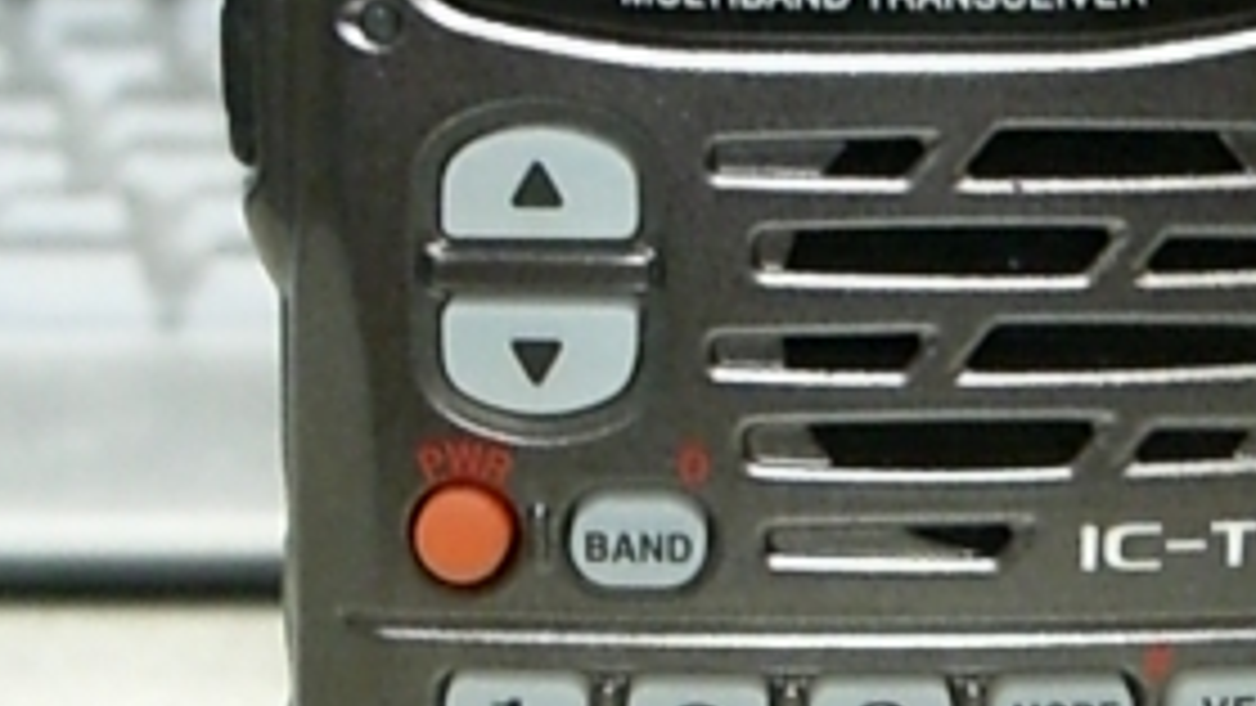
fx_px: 3164
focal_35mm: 95
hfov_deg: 22.3
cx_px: 873
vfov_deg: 12.7
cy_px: 157
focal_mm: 6.2
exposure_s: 1/30
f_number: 2.7
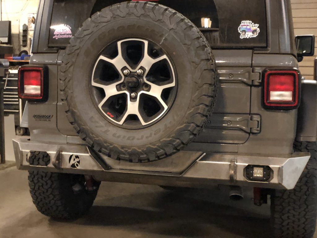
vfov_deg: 28.0
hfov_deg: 36.8
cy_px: 119
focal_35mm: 52
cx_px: 158
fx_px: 476
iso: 250
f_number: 2.4
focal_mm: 6
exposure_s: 1/8
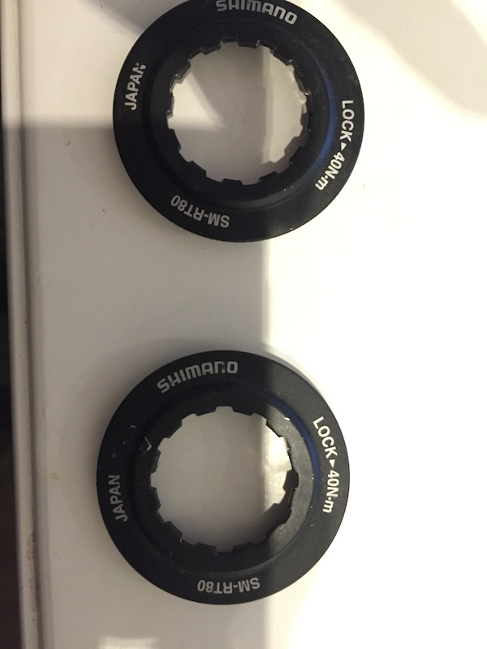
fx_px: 544
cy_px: 324
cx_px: 244
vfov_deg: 61.7
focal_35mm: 29
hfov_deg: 48.2
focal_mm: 4.15
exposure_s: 1/15
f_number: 2.2
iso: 500
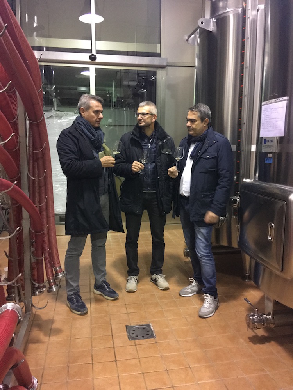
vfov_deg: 61.7
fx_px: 327
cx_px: 146
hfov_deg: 48.2
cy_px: 195
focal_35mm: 29
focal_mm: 4.15
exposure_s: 1/17
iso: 500
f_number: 2.2
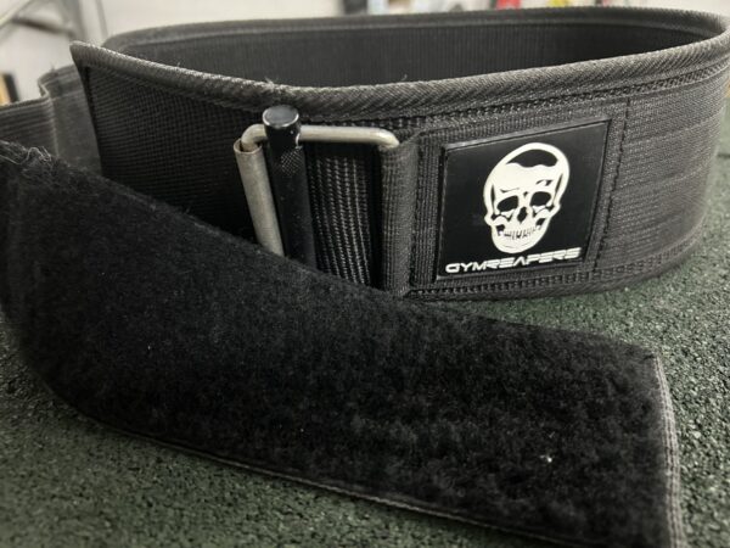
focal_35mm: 26
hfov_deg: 67.3
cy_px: 274
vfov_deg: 53.1
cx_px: 365
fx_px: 548
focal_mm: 5.7
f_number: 1.5
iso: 800
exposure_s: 1/24
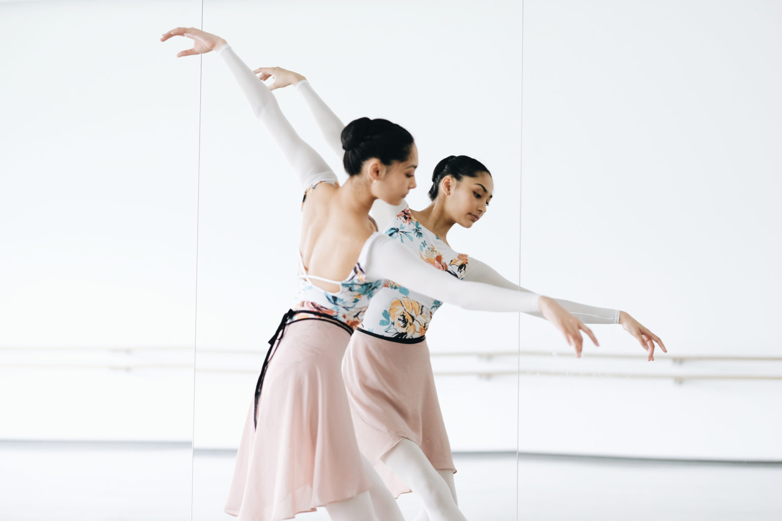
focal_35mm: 84
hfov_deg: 24.2
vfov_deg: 16.3
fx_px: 1825
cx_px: 391
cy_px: 260
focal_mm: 56
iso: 800
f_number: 1.4
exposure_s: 1/250
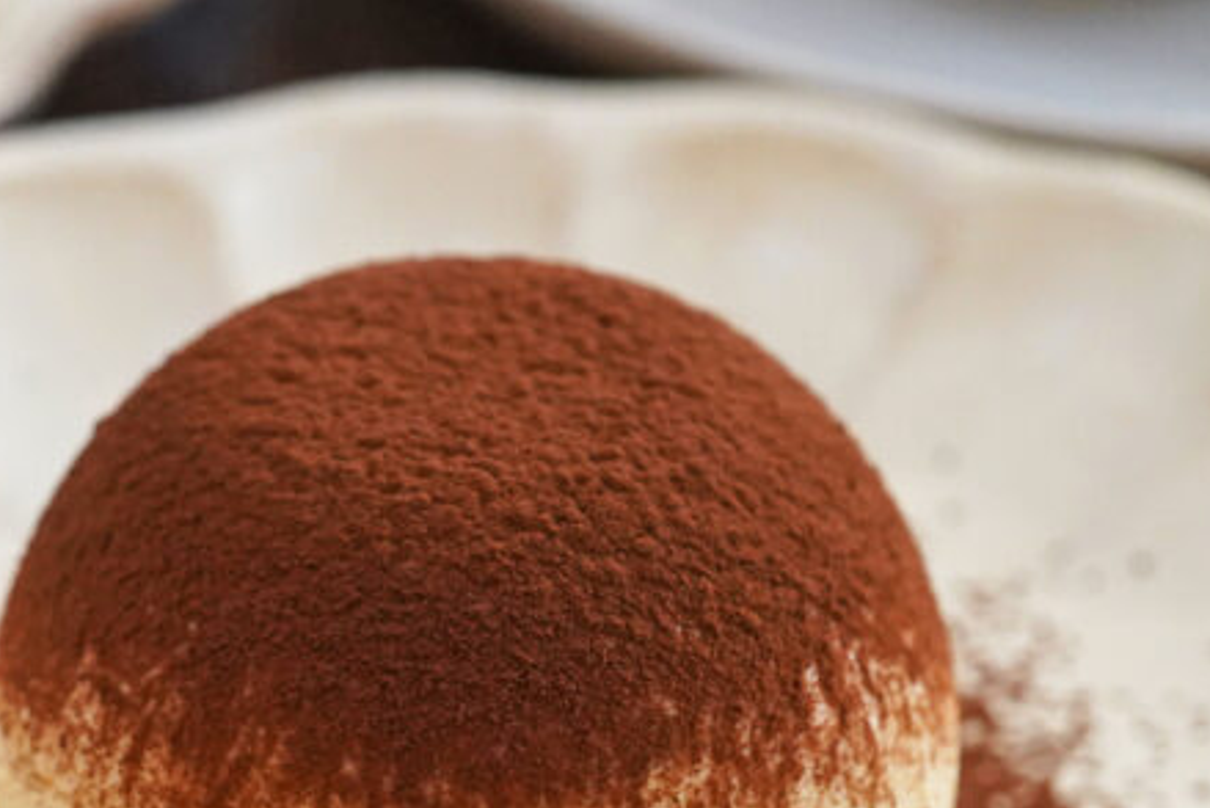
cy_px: 372
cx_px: 251
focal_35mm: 175
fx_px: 5884
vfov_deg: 7.9
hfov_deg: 11.7
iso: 3200
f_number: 4
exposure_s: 1/400
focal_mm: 50
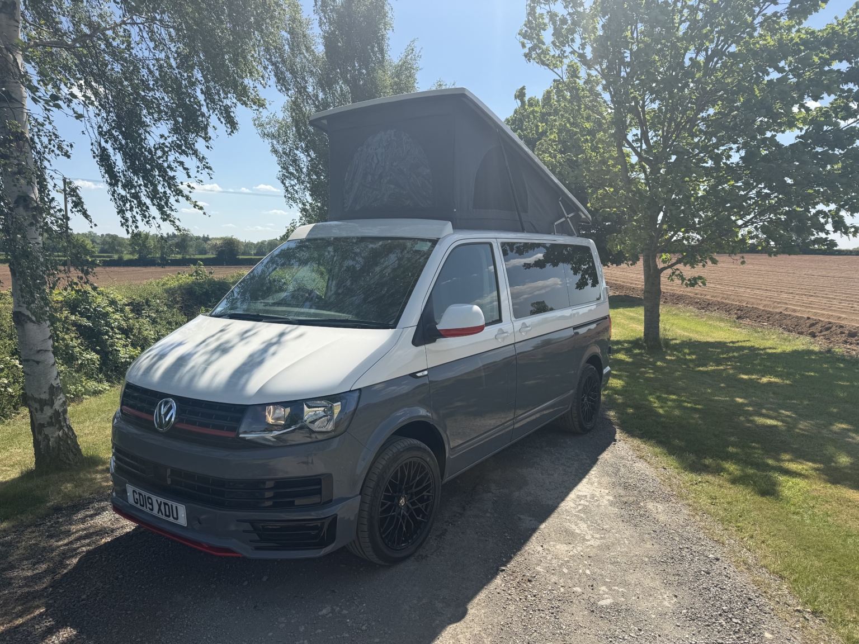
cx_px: 430
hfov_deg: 71.6
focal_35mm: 24
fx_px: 596
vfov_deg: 56.8
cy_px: 322
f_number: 1.78
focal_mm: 6.76
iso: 80
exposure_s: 1/3759
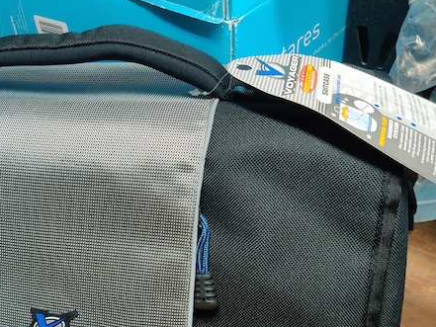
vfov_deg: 29.1
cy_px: 258
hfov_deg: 37.8
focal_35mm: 49
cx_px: 105
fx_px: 617
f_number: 1.75
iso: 400
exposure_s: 1/20
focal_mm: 4.75
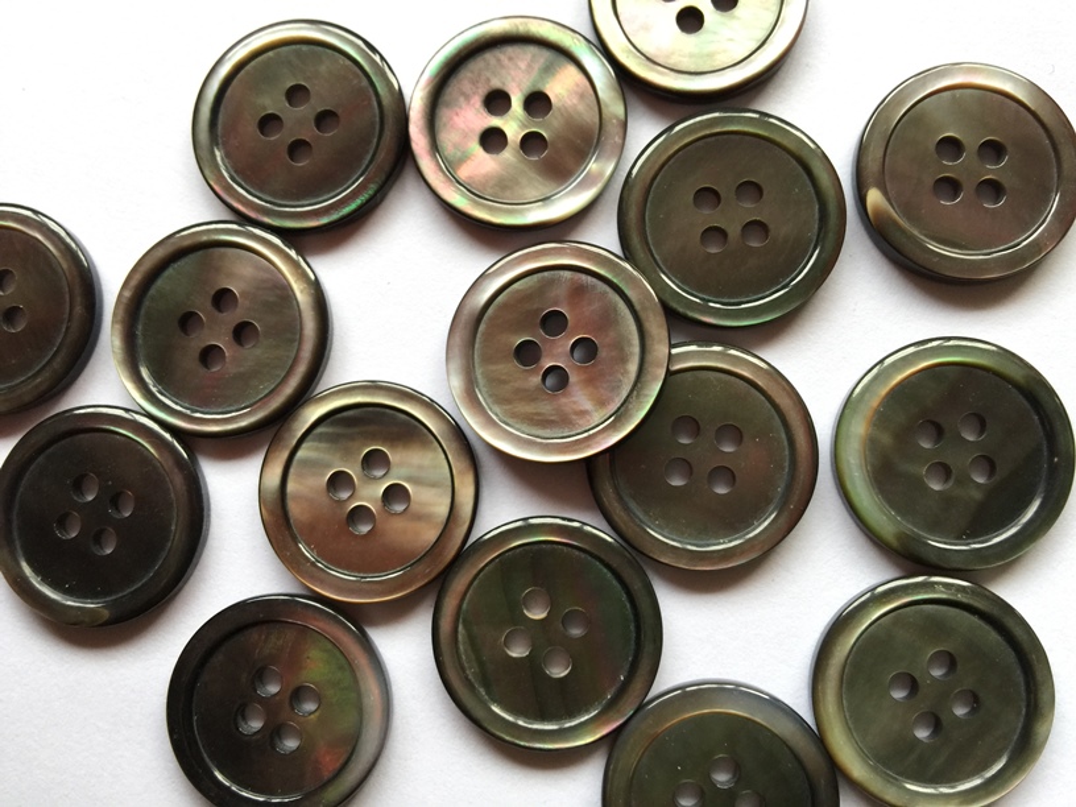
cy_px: 404
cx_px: 538
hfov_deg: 61.7
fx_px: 901
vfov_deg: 48.2
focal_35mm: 29
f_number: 2.2
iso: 50
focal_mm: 4.15
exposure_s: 1/33
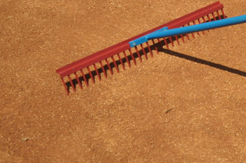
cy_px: 25
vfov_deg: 12.0
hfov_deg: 17.8
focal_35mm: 113
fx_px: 771
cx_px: 234
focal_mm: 38
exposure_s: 1/1600
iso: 200
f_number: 5
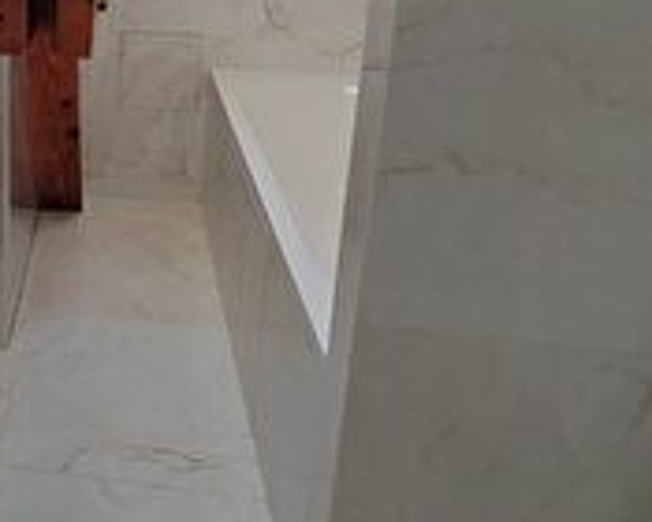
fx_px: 733
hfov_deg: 41.4
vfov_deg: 36.7
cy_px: 50
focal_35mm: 38
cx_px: -7
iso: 100
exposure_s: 1/50
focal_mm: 2.17
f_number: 2.2
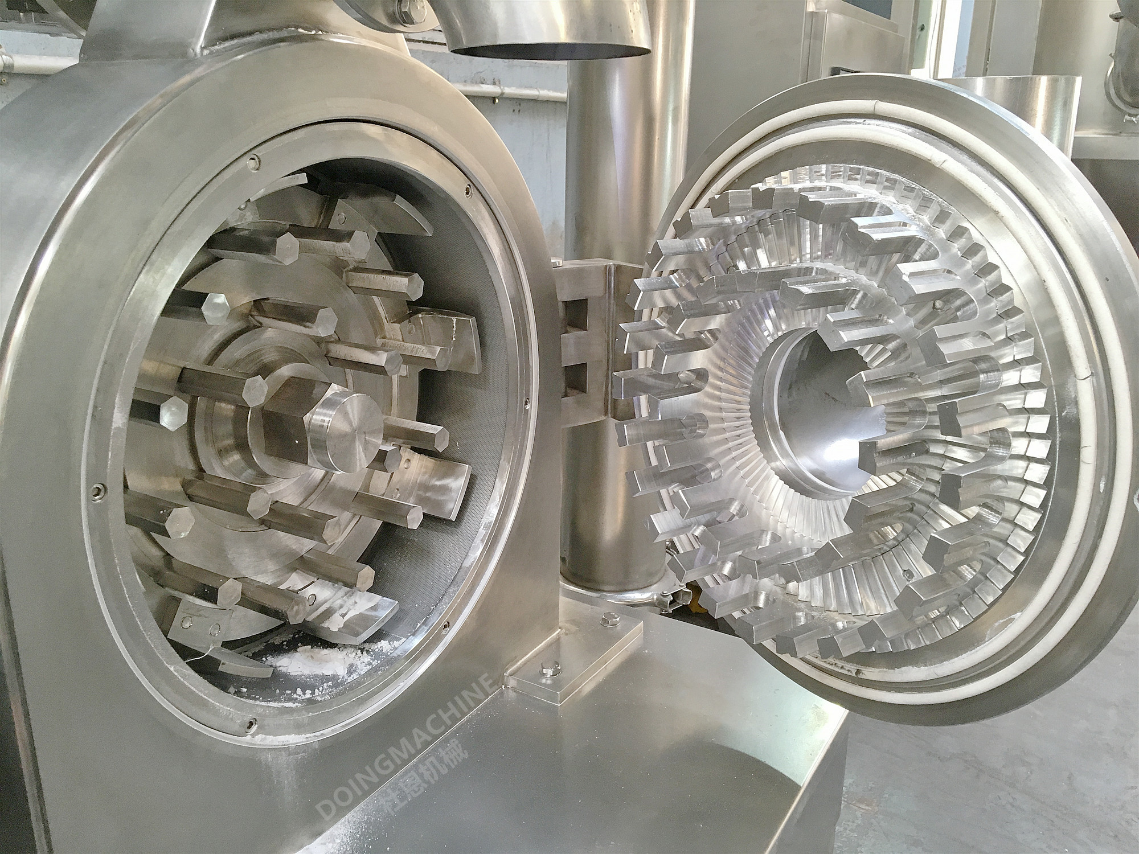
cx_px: 570
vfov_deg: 48.2
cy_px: 427
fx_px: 954
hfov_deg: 61.7
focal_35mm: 29
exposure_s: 1/33
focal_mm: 4.15
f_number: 2.2
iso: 64
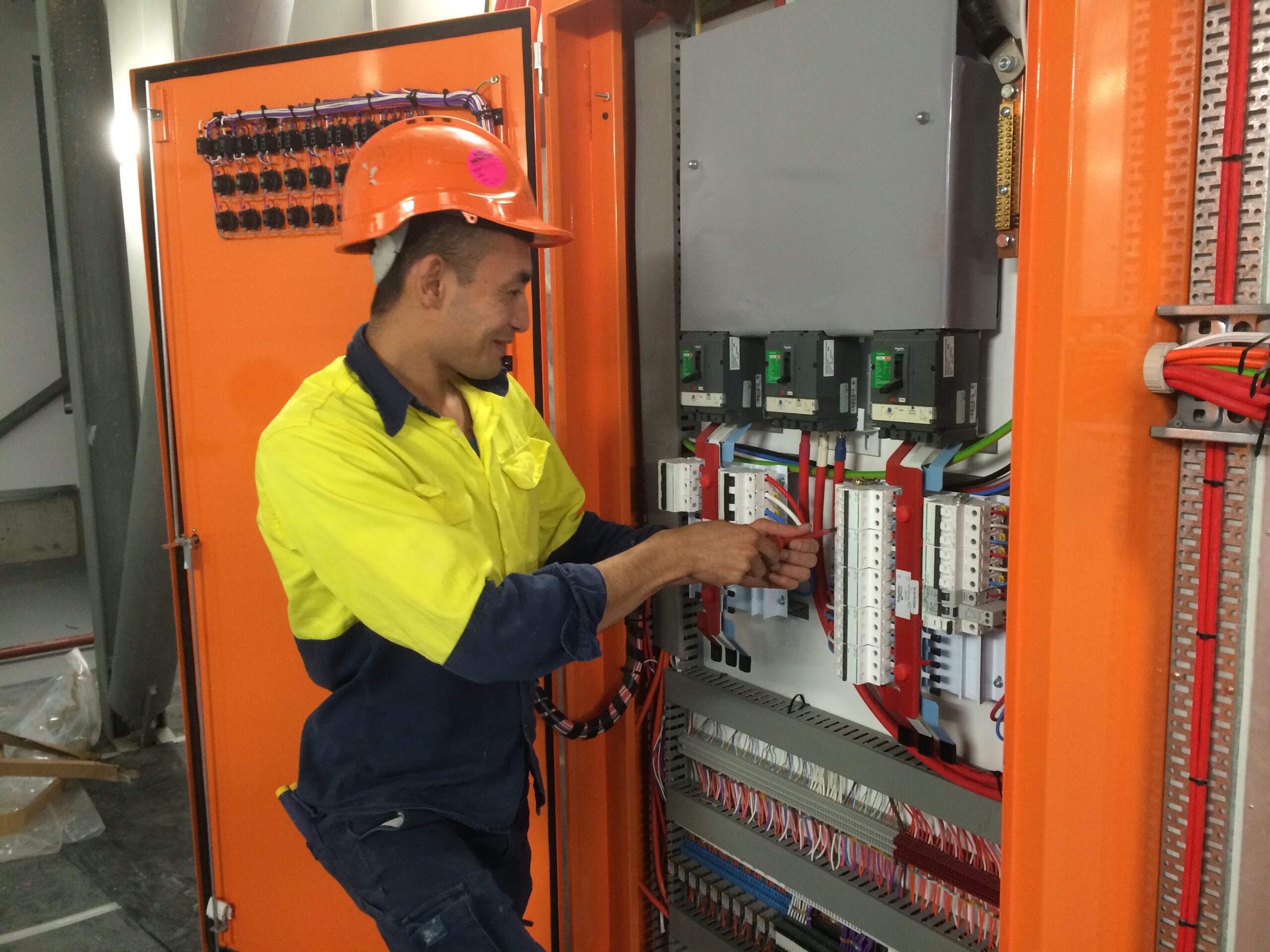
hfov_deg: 60.0
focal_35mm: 30
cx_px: 635
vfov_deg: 46.8
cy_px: 476
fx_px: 1101
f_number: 2.2
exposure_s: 1/33
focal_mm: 4.12
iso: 250
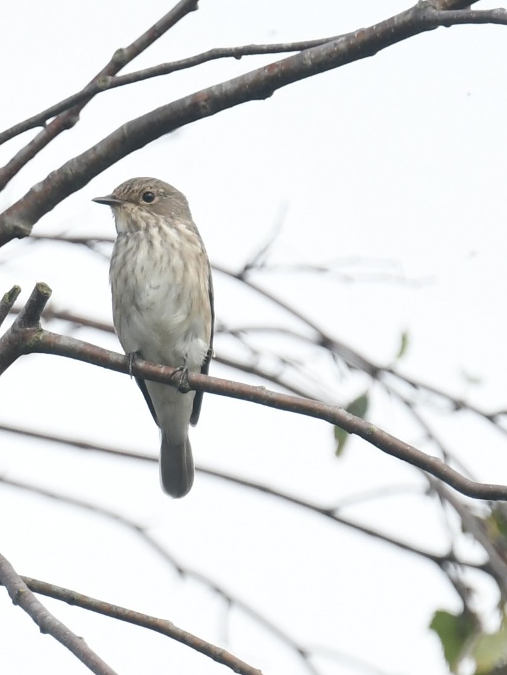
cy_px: 338
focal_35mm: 911
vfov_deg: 2.2
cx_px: 86
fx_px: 17787
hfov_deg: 1.6
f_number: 6.3
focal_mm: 420
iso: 560
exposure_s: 1/1000
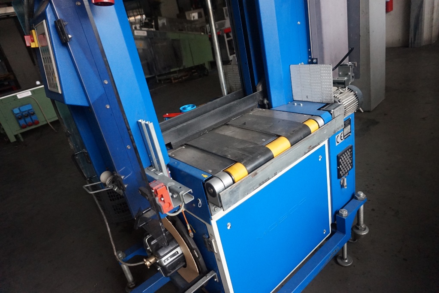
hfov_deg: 73.7
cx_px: 220
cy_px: 146
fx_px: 293
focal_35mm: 24
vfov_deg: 53.1
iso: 3200
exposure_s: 1/160
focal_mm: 16
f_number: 3.5
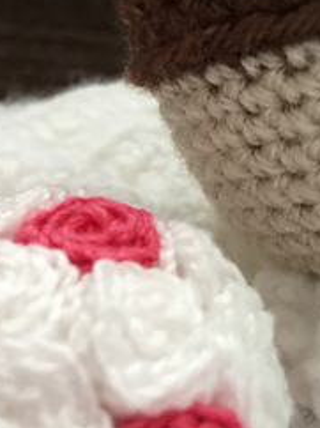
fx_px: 741
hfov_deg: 23.5
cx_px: 8
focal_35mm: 60
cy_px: 221
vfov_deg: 32.2
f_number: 2.2
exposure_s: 1/15
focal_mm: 4.15
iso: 125
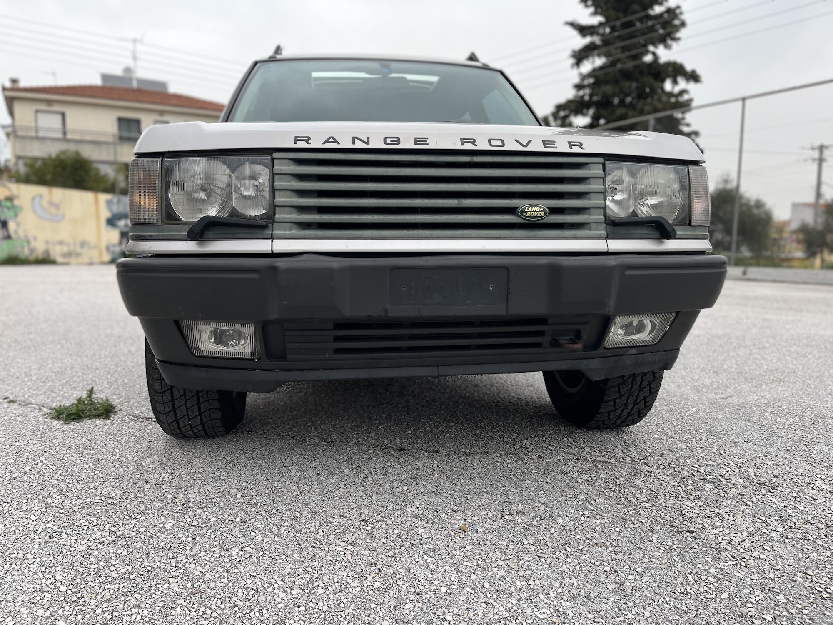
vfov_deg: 53.1
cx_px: 416
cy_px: 312
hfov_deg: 67.3
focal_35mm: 26
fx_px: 626
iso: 50
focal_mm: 5.1
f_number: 1.6
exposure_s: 1/864
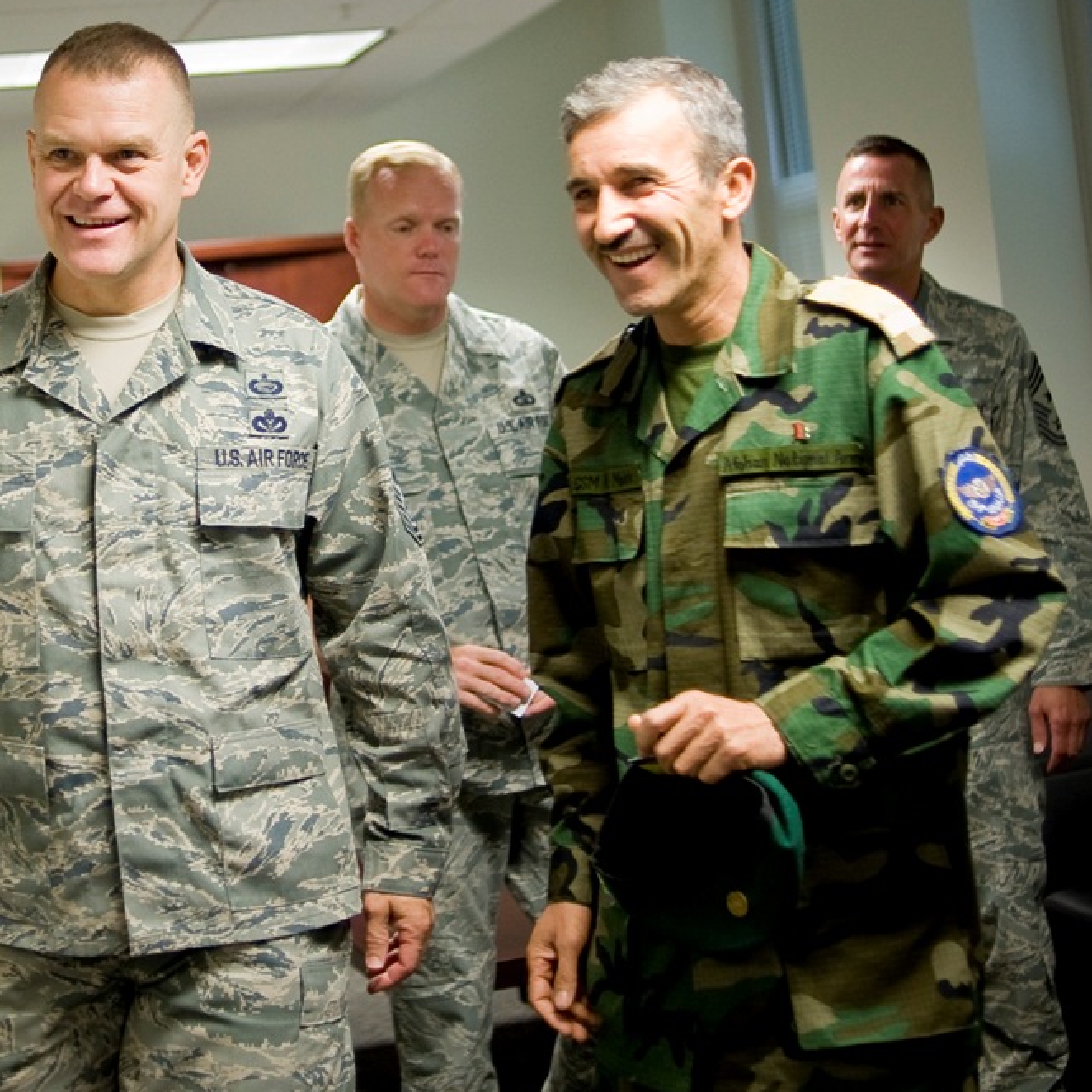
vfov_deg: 36.8
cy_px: 539
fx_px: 1642
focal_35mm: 46
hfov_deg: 36.5
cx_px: 384
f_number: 2
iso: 1600
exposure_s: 1/200
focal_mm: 35
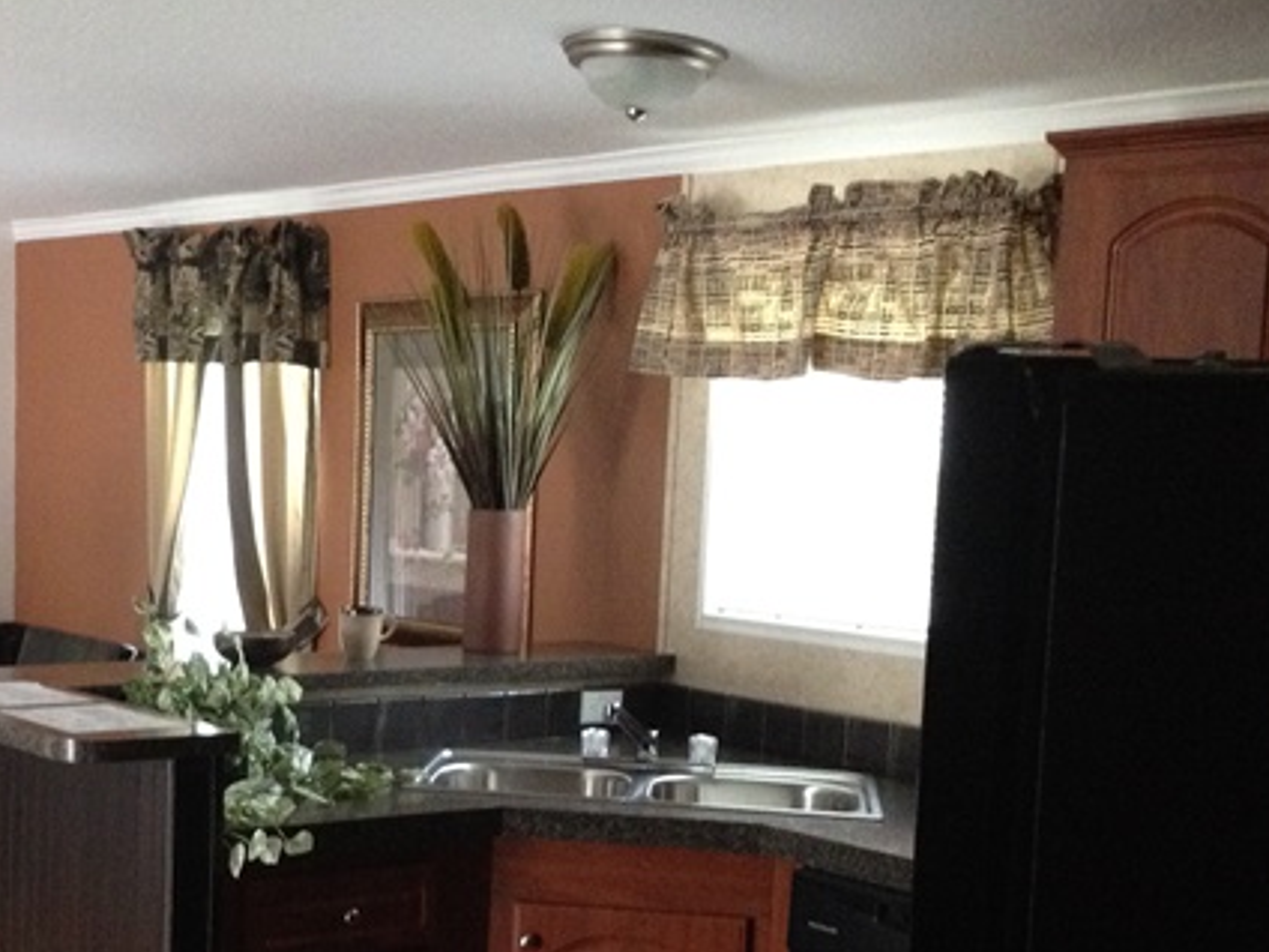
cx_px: 207
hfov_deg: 28.6
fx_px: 2420
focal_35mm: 66
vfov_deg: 22.0
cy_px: 727
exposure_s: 1/20
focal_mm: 4.28
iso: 400
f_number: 2.4
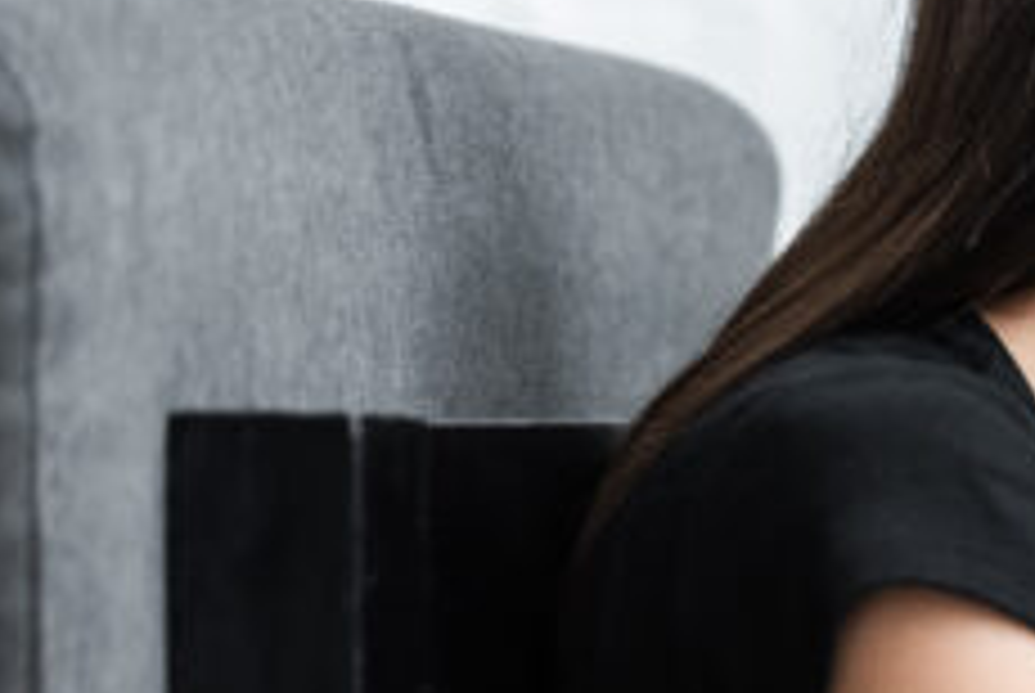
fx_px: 11543
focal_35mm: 401
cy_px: 578
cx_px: 1638
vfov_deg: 3.4
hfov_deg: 5.1
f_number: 3.5
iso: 500
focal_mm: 120
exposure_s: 1/125
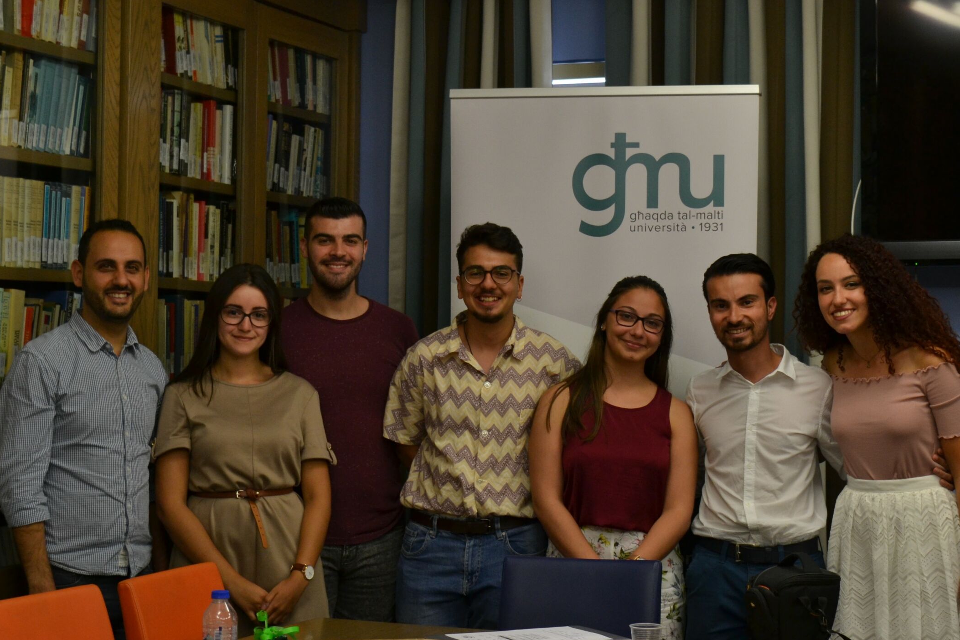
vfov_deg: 21.9
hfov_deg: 32.4
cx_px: 486
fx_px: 1653
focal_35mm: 62
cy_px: 381
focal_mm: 34
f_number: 5.6
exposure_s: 1/80
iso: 400
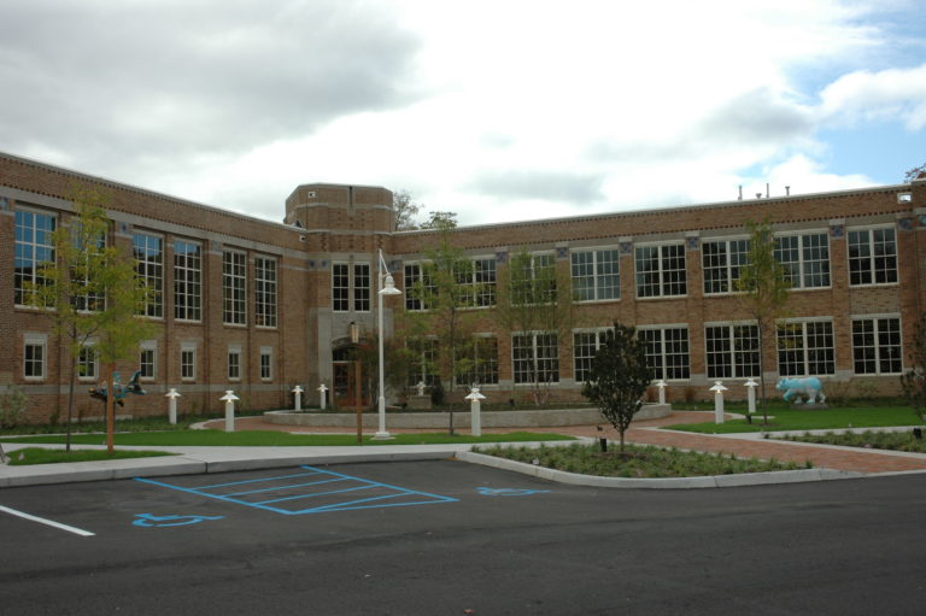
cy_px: 308
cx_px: 463
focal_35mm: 40
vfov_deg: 33.0
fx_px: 1041
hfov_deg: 48.0
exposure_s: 1/320
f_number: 9
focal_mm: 27
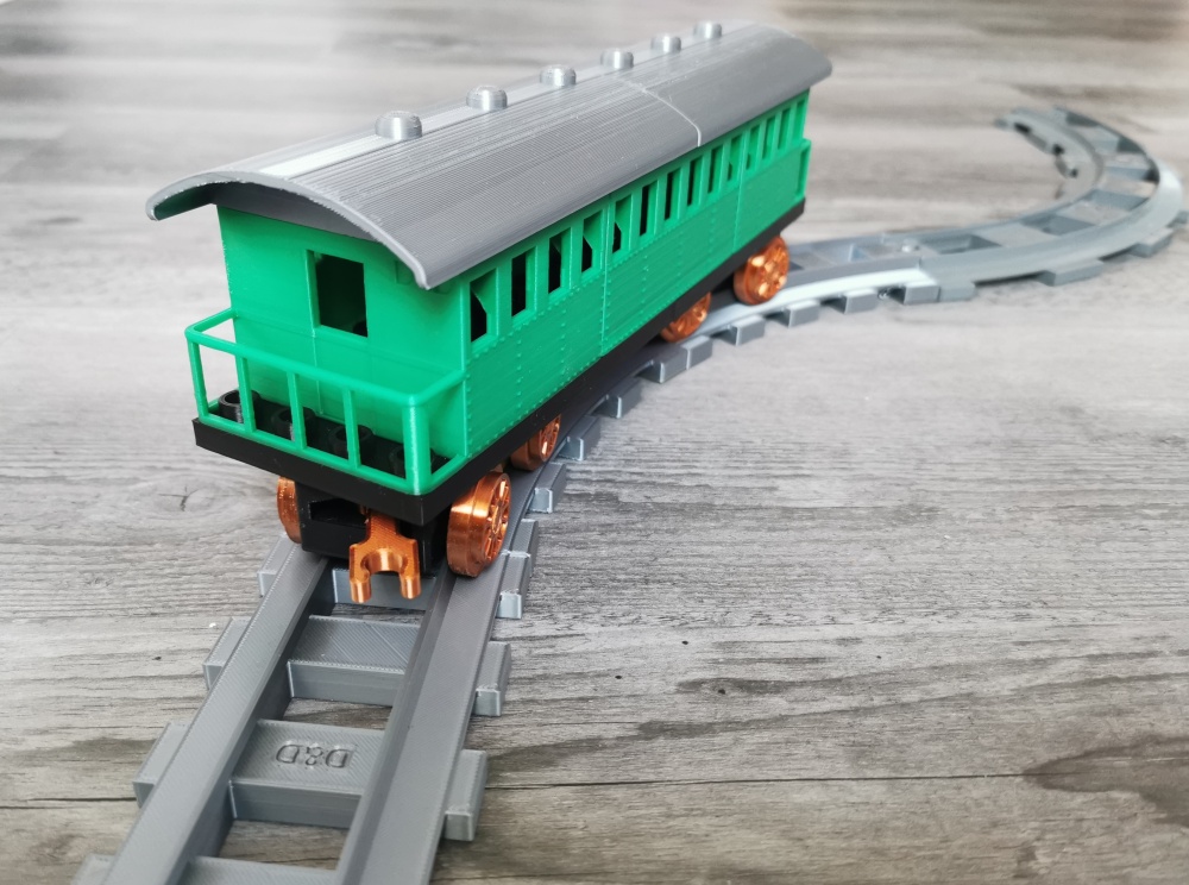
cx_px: 594
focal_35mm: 27
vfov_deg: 51.1
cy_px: 442
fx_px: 925
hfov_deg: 65.5
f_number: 1.6
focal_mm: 5.56
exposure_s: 1/50
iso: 320
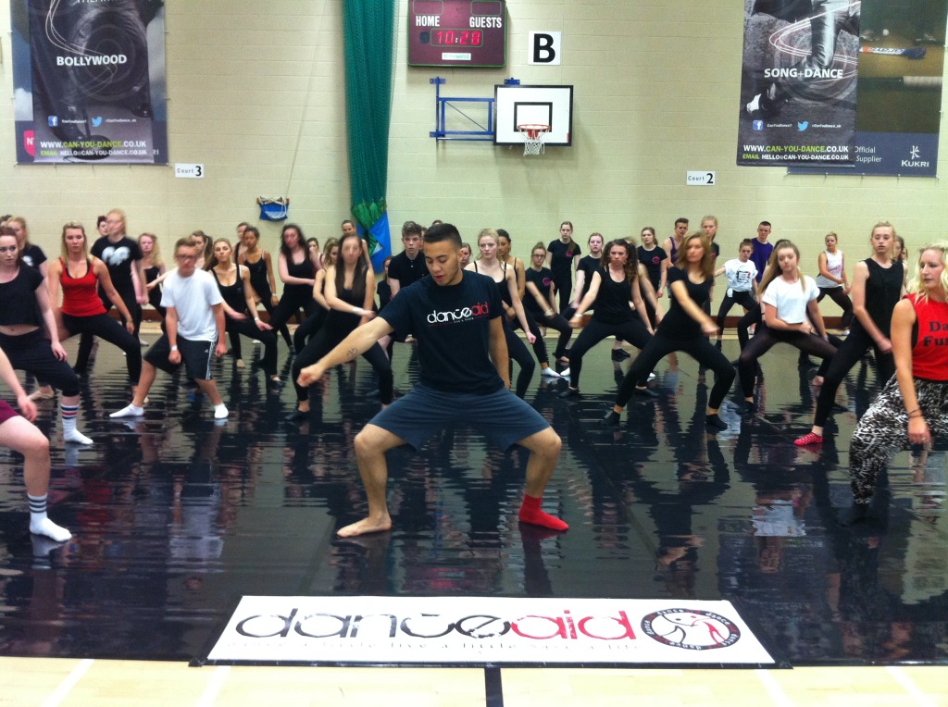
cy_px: 354
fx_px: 957
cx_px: 474
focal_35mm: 35
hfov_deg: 52.7
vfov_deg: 40.6
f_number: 2.8
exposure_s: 1/17
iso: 160
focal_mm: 3.85
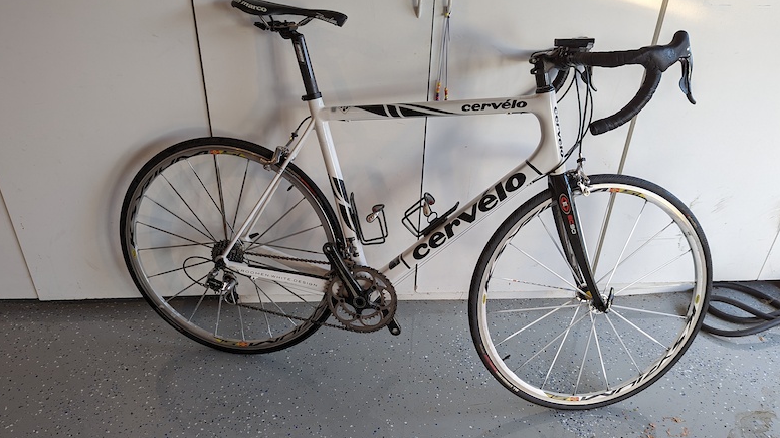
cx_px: 397
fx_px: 558
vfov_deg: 42.9
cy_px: 211
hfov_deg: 69.9
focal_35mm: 27
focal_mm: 6.81
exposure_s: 1/28.2
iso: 52
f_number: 1.85
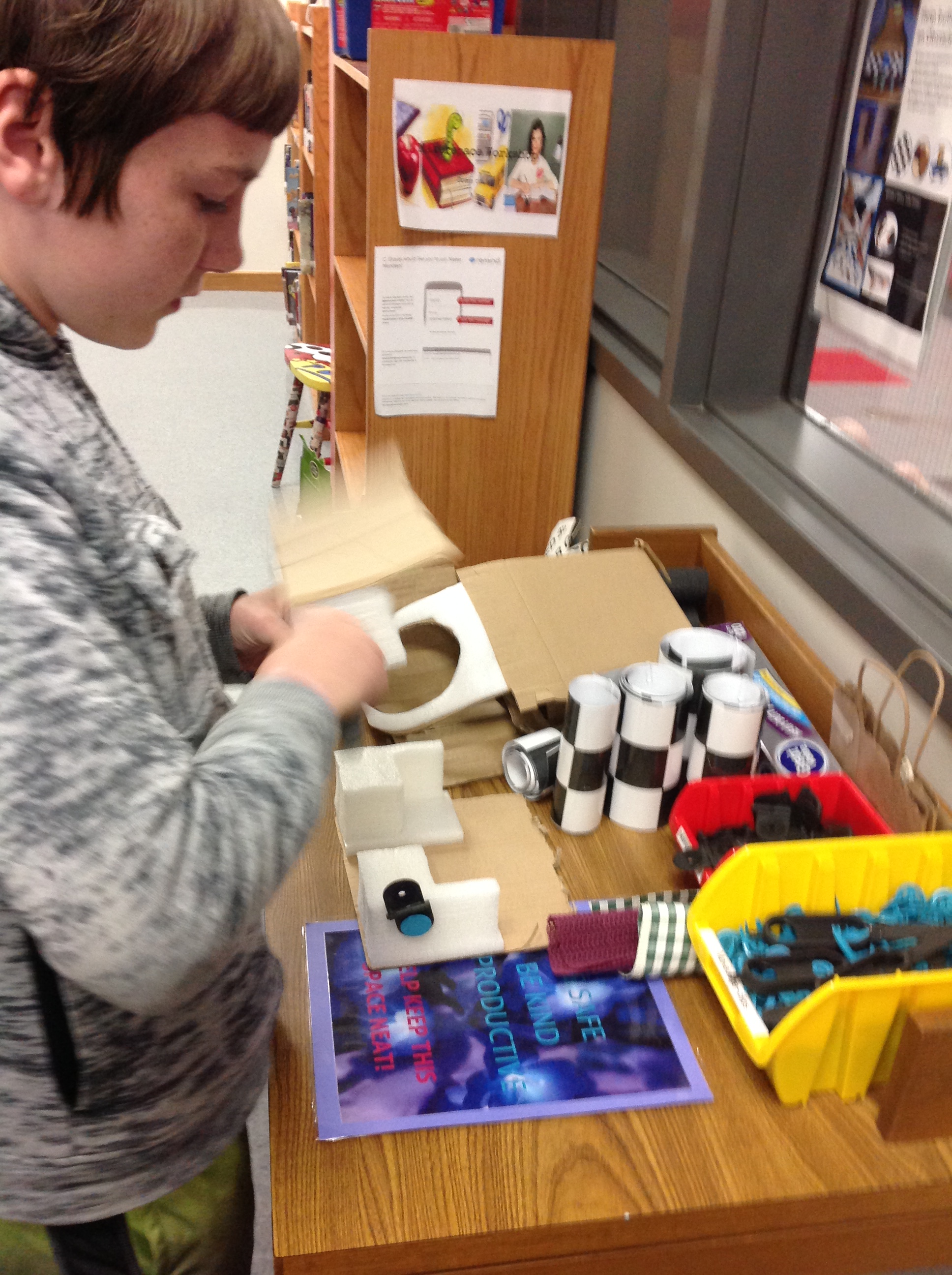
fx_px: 1287
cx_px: 476
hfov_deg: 40.6
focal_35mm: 35
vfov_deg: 52.7
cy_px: 638
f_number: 2.4
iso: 160
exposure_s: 1/15
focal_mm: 4.28
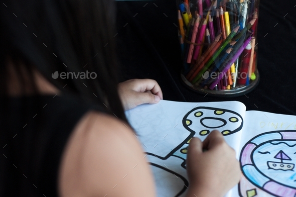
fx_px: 616
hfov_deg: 27.0
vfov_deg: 18.1
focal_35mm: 75
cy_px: 98
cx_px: 148
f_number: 2.8
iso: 640
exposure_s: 1/1000
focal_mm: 50
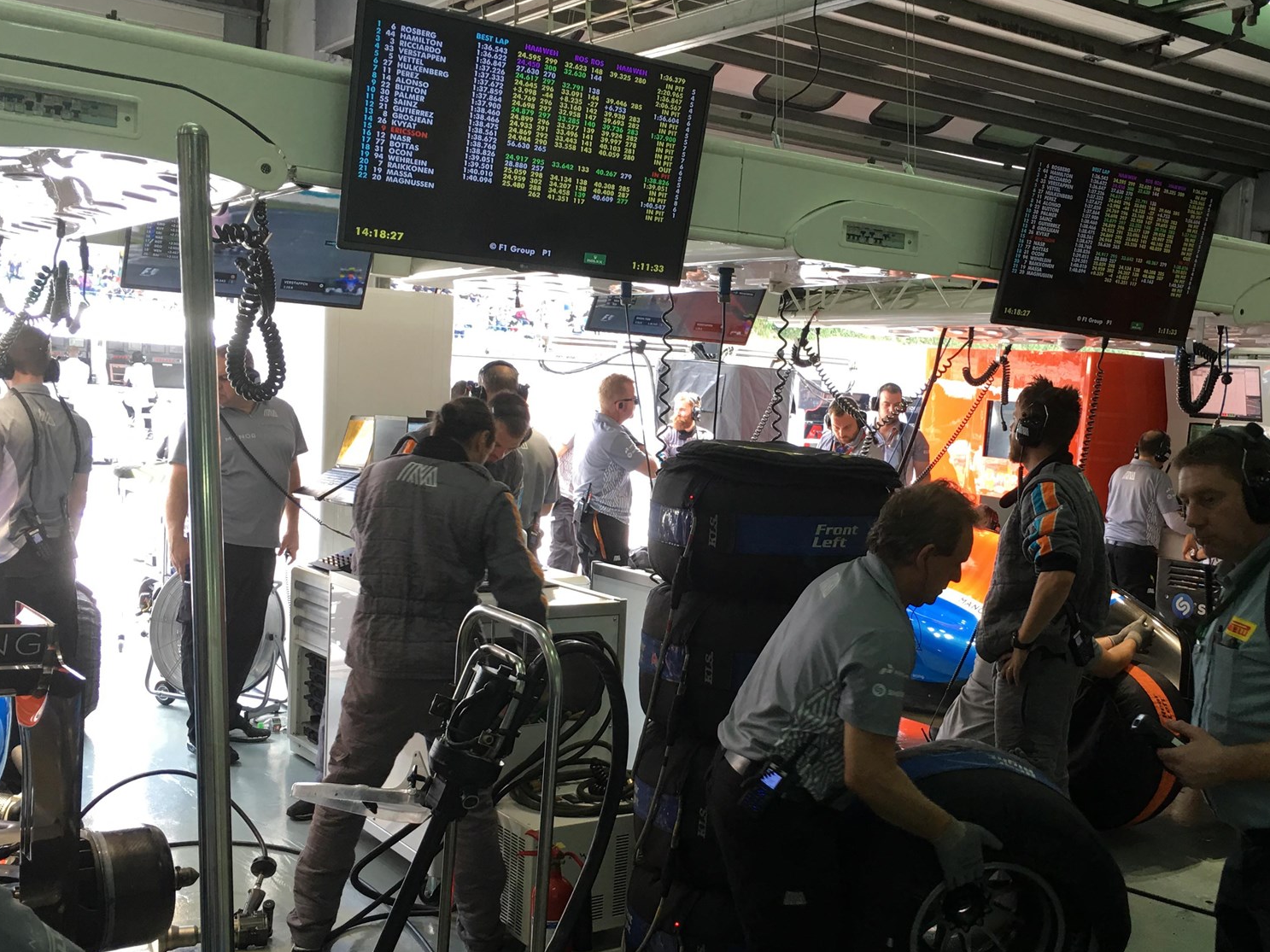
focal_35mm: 39
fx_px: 1431
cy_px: 563
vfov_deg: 36.7
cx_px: 749
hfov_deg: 47.6
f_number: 2.2
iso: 32
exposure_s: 1/33
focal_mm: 4.15
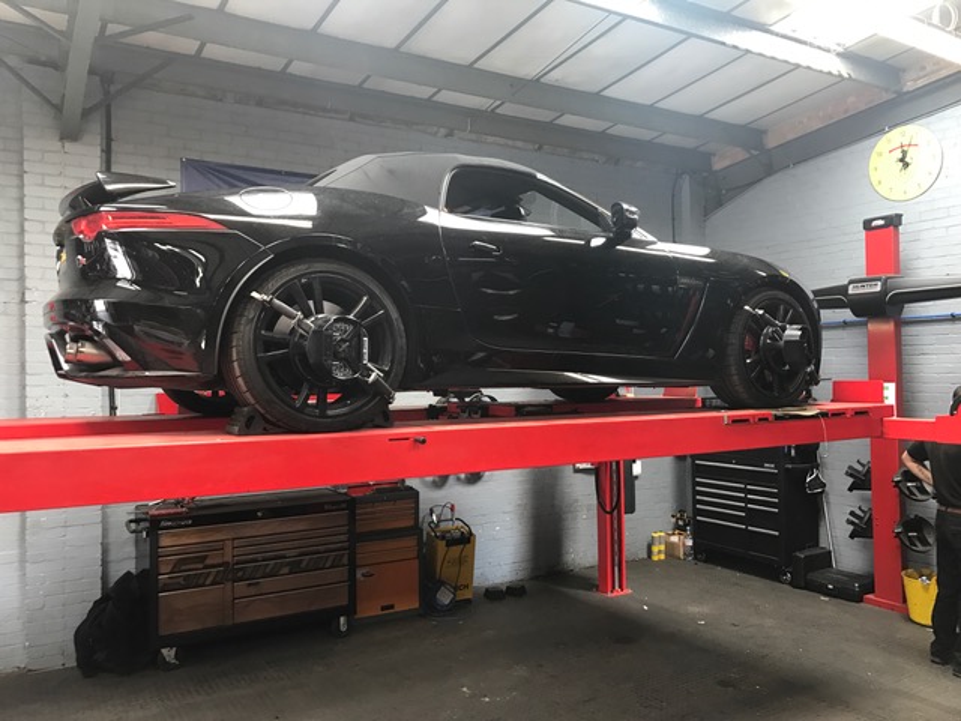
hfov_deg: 63.4
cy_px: 360
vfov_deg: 49.7
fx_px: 777
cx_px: 480
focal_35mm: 28
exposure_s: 1/33
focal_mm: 3.99
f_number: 1.8
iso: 25
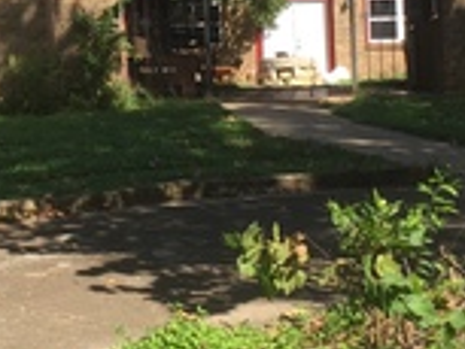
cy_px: -26
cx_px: -52
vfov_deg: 13.5
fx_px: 1452
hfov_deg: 17.6
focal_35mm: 108
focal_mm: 4.15
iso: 32
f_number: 2.2
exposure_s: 1/989
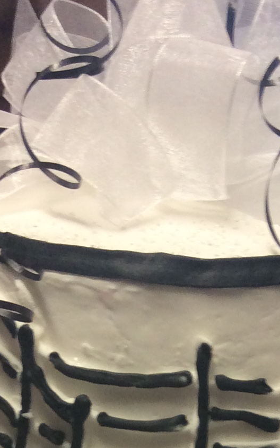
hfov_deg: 12.6
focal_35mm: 104
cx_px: 179
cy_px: 618
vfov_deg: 18.3
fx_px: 1269
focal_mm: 3.3
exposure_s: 1/24
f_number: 2.4
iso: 50
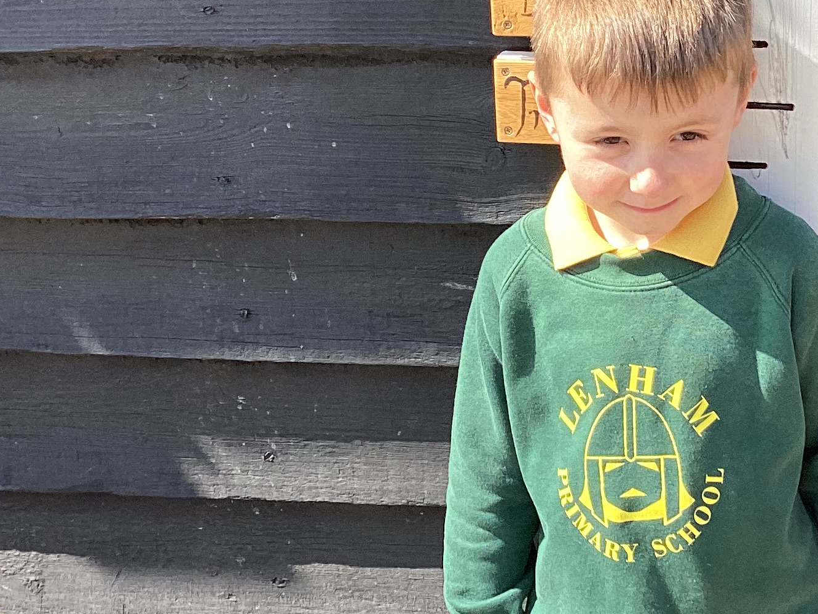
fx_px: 1796
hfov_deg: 25.2
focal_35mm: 76
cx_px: 664
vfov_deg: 19.3
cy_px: 176
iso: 25
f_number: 2.4
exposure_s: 1/536
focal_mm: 3.3
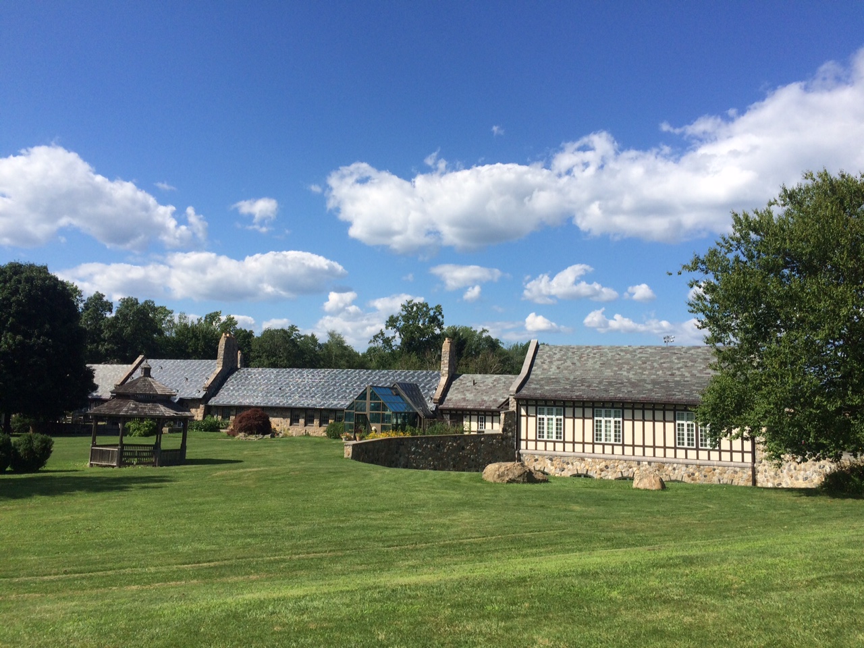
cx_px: 432
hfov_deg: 61.7
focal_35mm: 29
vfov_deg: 48.2
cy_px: 324
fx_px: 724
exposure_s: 1/2933
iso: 32
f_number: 2.2
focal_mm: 4.15
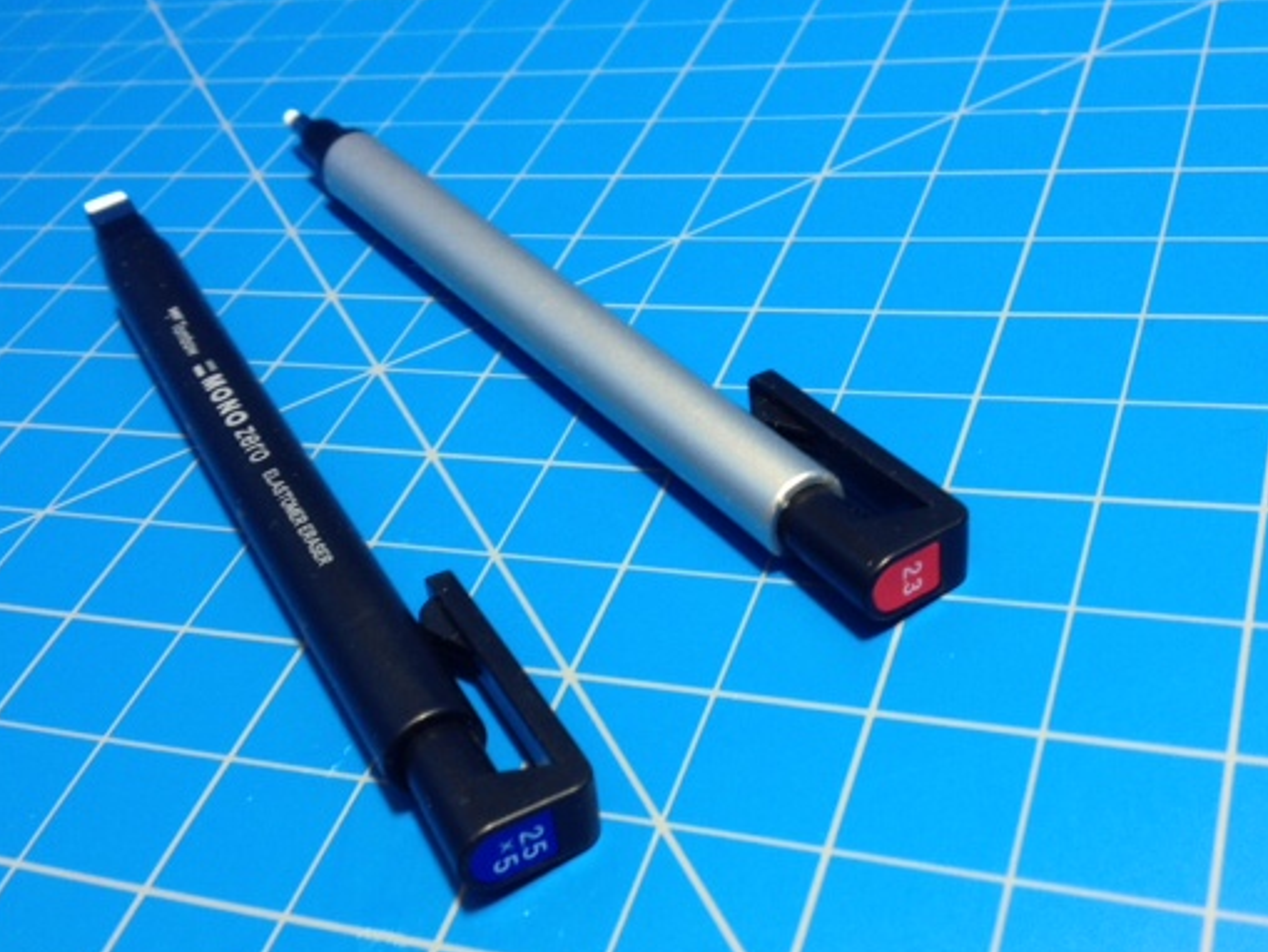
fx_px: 1612
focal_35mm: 44
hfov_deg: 42.9
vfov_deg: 32.7
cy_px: 588
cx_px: 698
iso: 64
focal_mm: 4.28
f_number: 2.4
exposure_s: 1/20
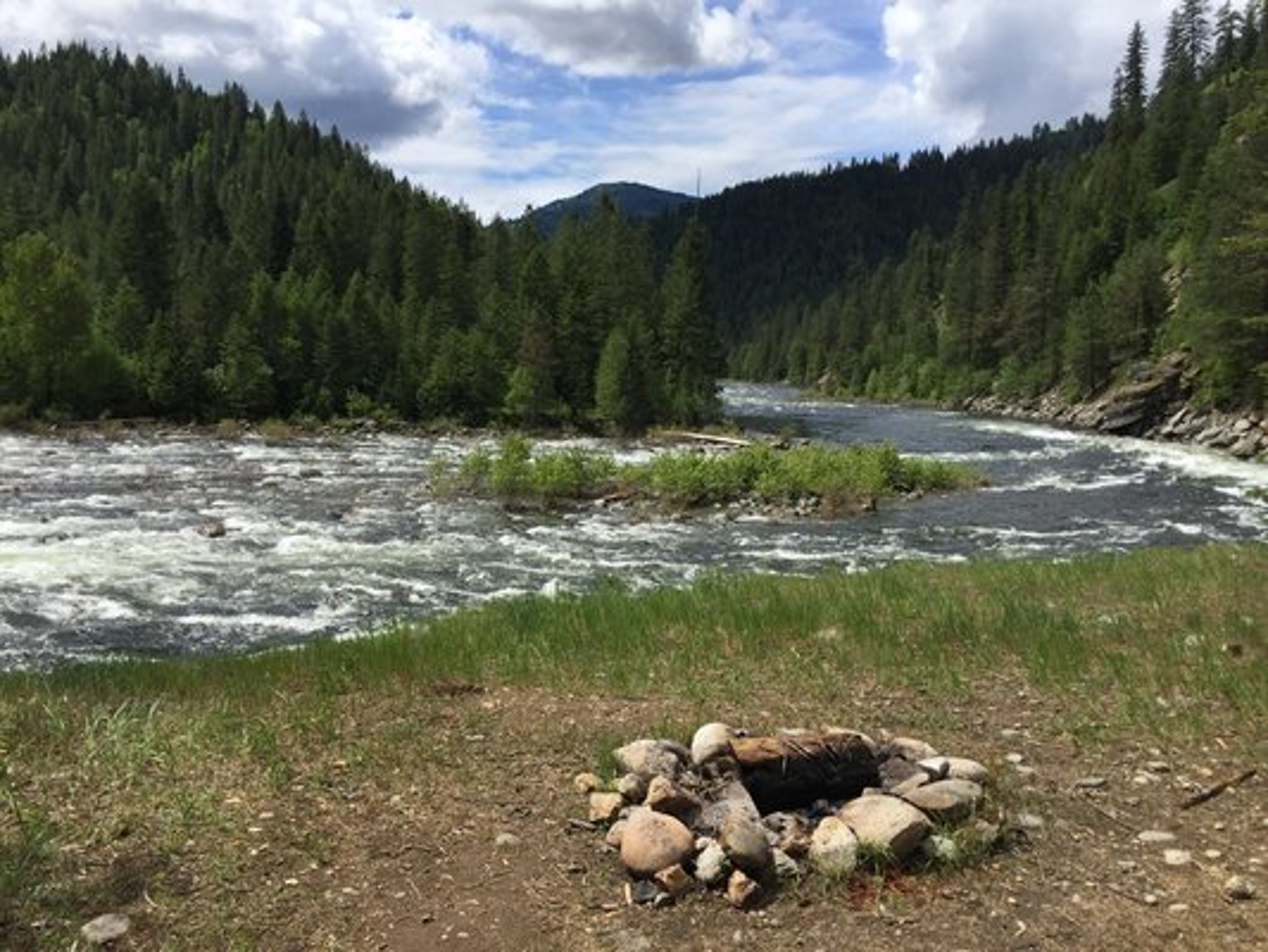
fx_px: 1063
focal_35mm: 29
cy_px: 476
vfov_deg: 48.2
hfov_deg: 61.6
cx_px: 634
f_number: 2.2
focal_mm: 4.15
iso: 32
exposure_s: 1/2825
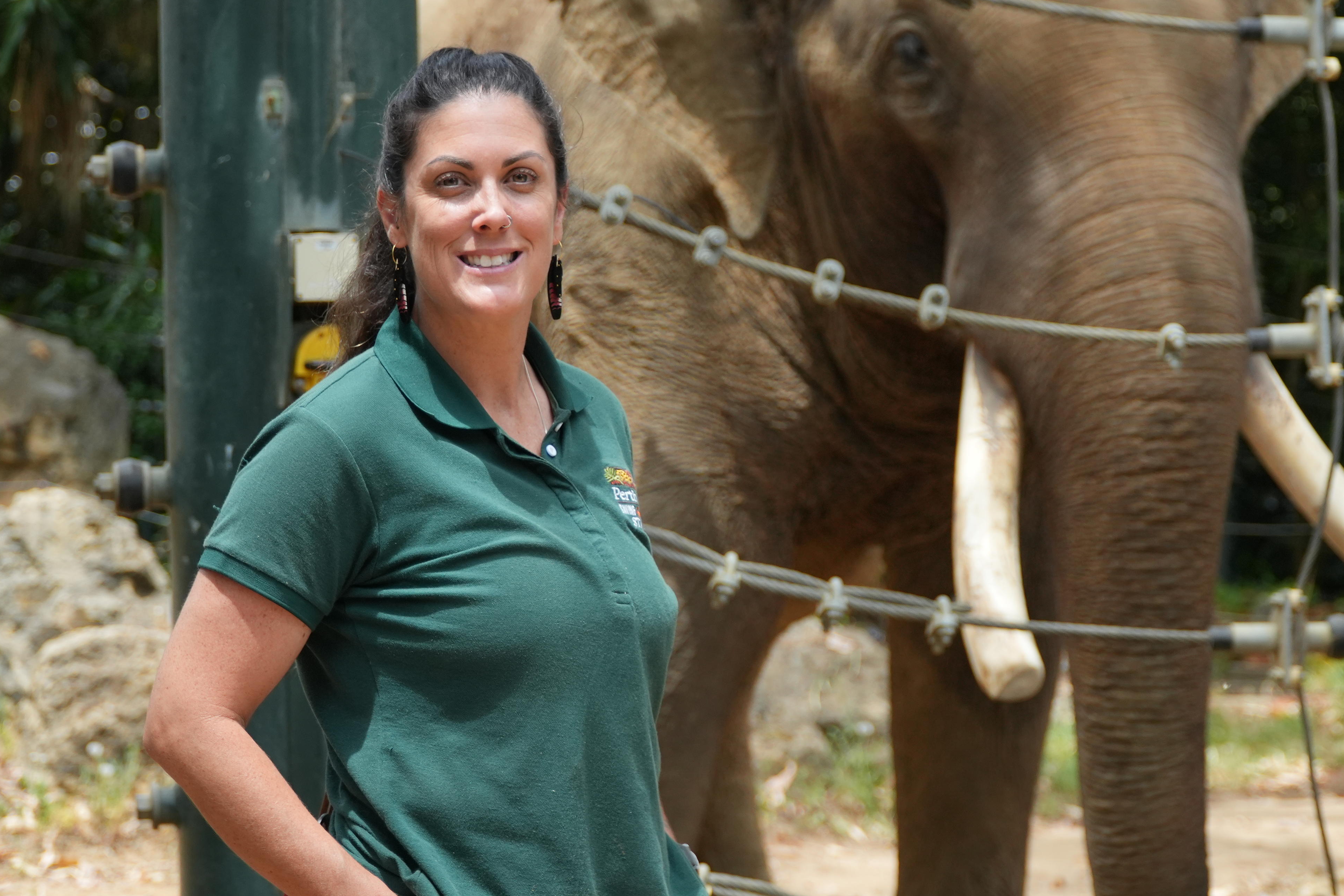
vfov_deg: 13.0
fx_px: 3920
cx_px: 763
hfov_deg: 19.4
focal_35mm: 105
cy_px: 396
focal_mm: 54
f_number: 4
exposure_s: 1/1250
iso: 500
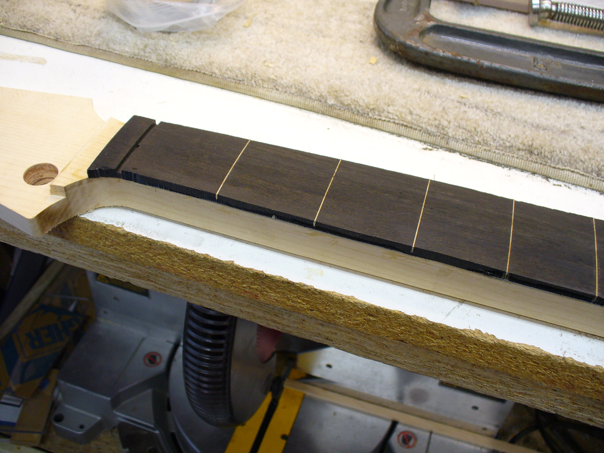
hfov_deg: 50.1
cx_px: 302
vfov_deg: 38.7
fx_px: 646
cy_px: 226
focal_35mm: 37
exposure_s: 1/25
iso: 100
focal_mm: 6.1
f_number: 2.8
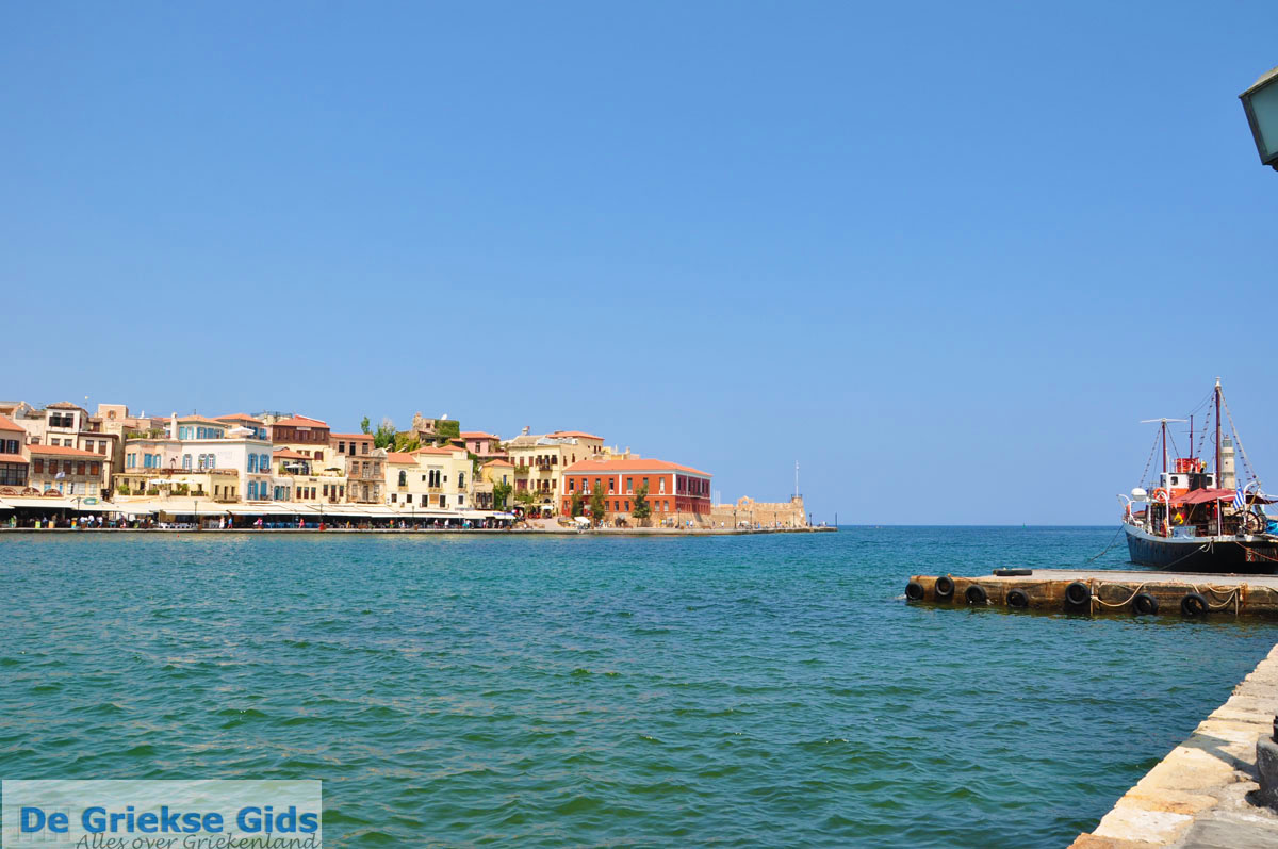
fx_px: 957
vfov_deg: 47.8
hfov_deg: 67.4
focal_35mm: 27
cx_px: 639
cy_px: 424
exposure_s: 1/320
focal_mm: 18
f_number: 9
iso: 200
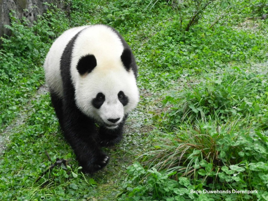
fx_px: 1006
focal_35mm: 130
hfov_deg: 15.2
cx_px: 134
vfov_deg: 11.4
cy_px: 100
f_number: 5
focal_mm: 23.1
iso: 720
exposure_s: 1/200
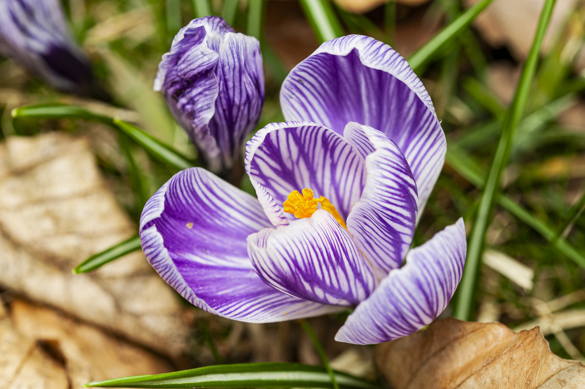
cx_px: 292
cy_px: 194
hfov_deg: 13.1
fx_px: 2556
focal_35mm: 158
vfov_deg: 8.7
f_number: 10
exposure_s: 1/160
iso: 200
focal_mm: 105
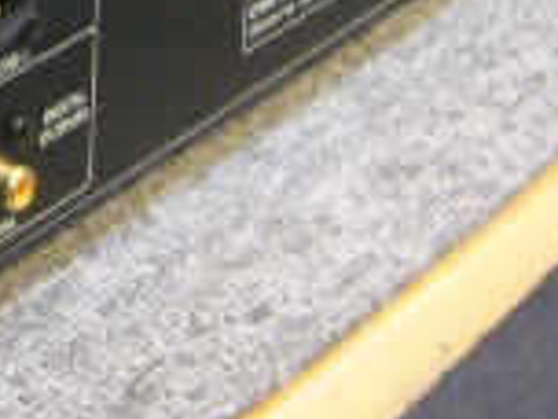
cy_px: -158
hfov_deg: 12.7
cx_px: -275
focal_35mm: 147
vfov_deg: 9.9
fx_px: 2370
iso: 200
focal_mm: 5.8
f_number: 2.8
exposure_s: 1/8
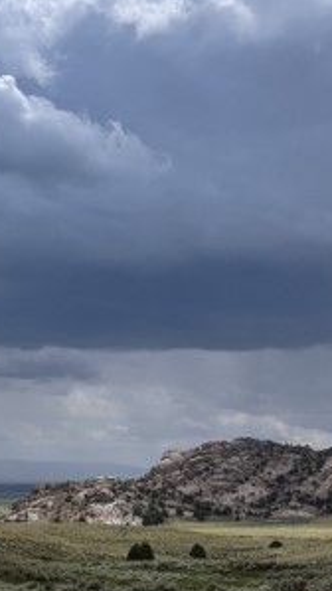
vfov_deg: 25.2
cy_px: 393
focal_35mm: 84
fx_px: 1316
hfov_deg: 14.3
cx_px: 88
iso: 92
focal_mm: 4.44
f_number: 1.8
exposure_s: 1/23256
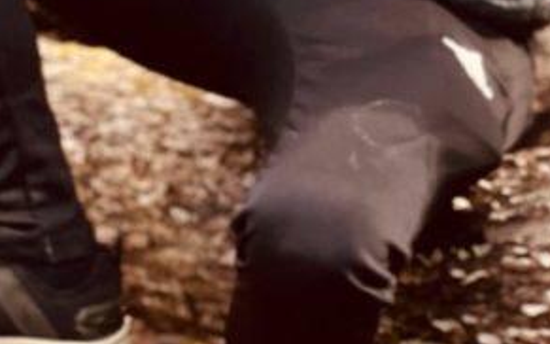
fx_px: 2953
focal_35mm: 197
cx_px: 675
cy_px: -408
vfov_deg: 6.4
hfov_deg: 10.5
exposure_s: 1/125
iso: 25
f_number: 2
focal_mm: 6
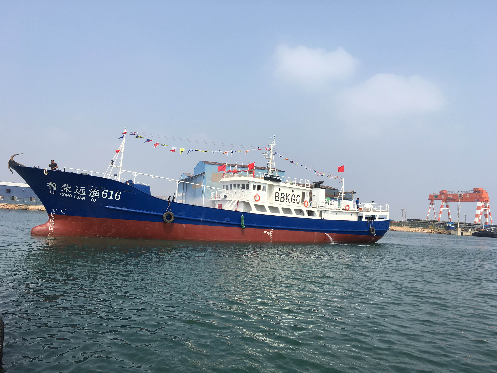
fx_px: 416
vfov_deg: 48.2
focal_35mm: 29
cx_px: 248
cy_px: 186
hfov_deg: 61.7
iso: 25
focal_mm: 4.15
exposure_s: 1/1789
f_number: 2.2
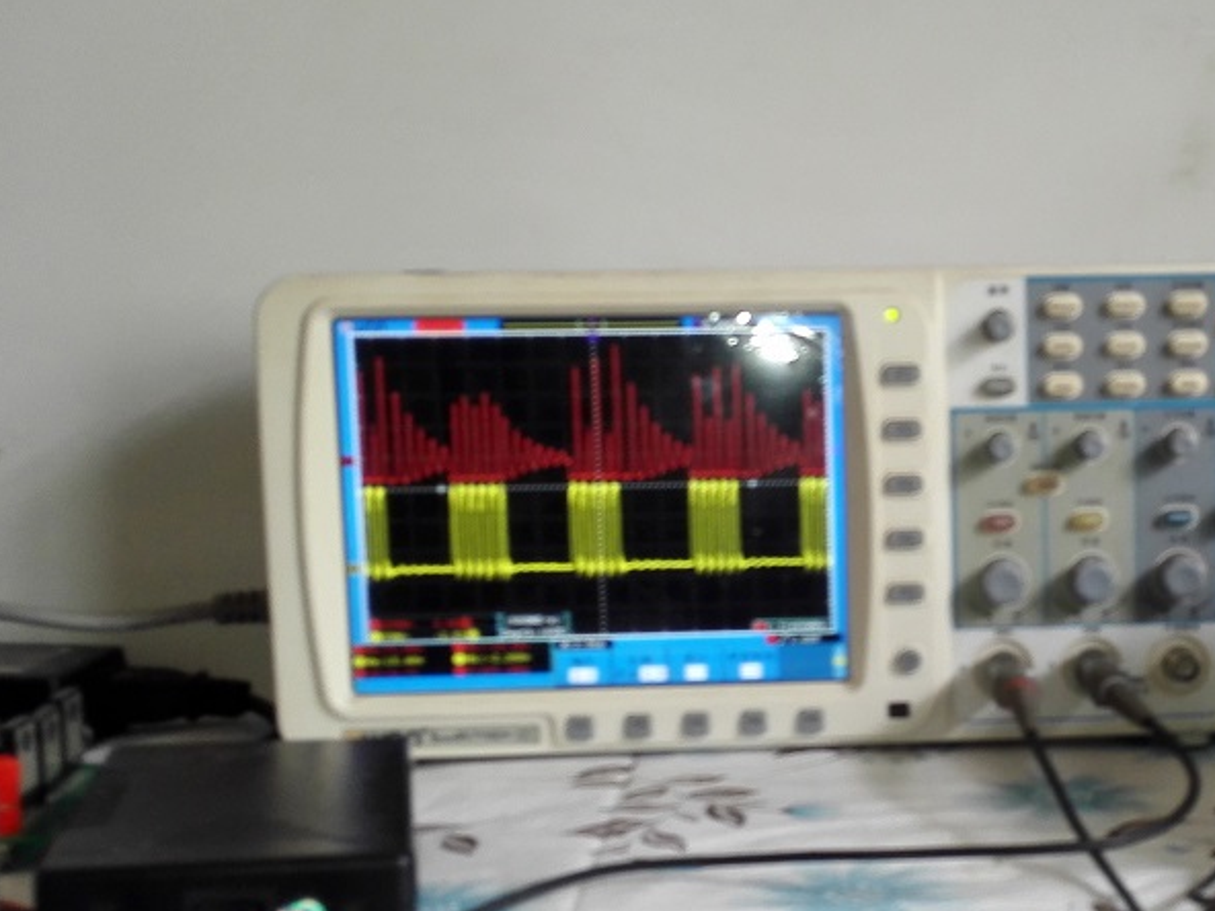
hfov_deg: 32.1
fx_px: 2071
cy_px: 575
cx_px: 905
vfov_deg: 24.7
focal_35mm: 59
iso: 80
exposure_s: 1/25
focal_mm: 3.79
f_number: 2
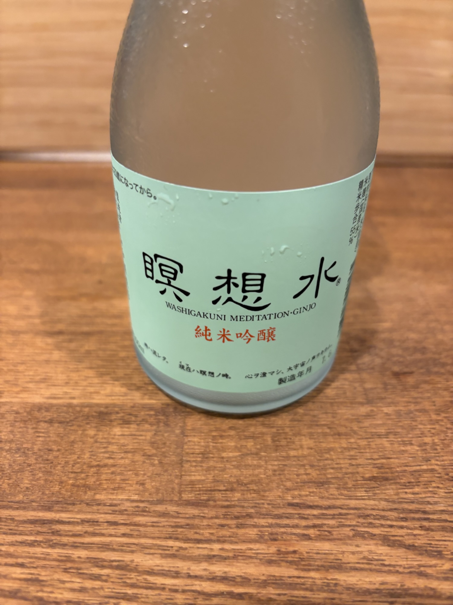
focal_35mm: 26
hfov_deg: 53.1
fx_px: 454
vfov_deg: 67.3
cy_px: 302
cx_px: 226
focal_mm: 5.96
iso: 250
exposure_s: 1/50
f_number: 1.6
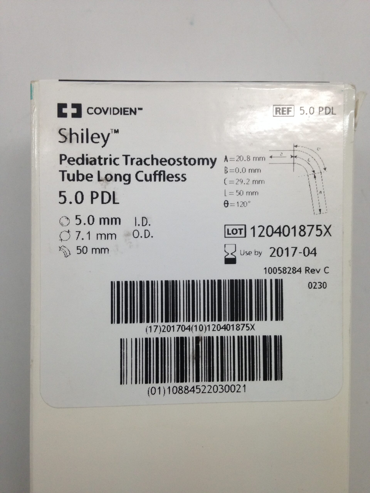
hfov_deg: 42.9
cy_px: 246
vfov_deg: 55.4
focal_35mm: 33
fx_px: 470
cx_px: 185
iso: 80
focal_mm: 4.12
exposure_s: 1/120
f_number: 2.4
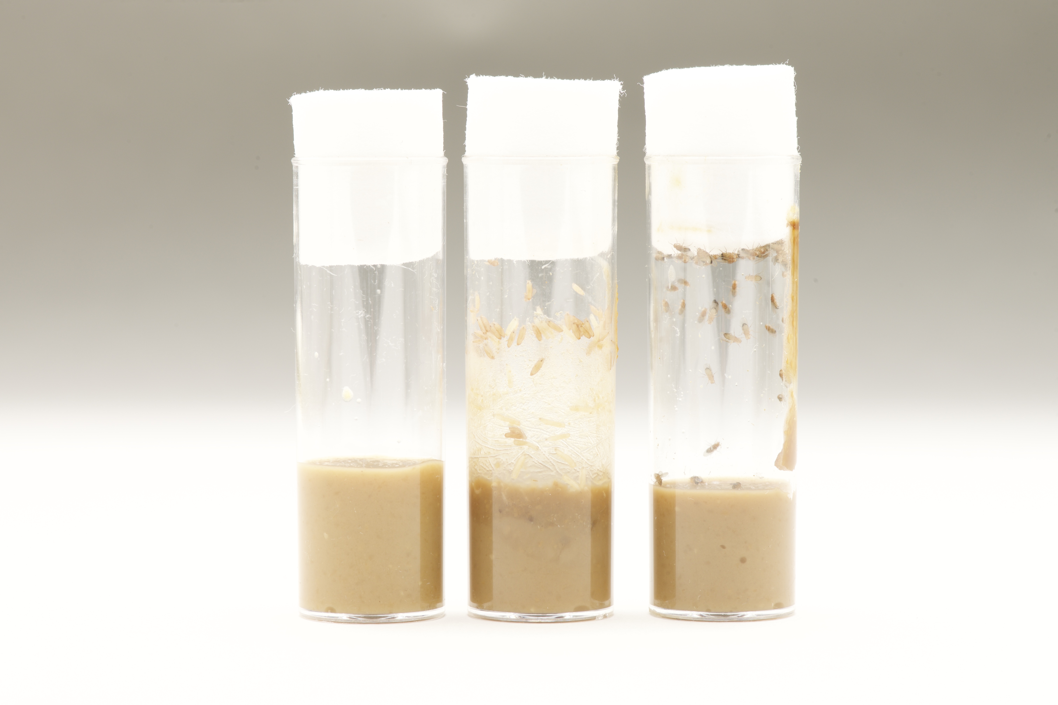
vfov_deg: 13.0
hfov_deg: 19.5
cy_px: 352
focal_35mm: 105
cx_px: 529
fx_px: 3086
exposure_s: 1/200
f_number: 16
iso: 100
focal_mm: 105
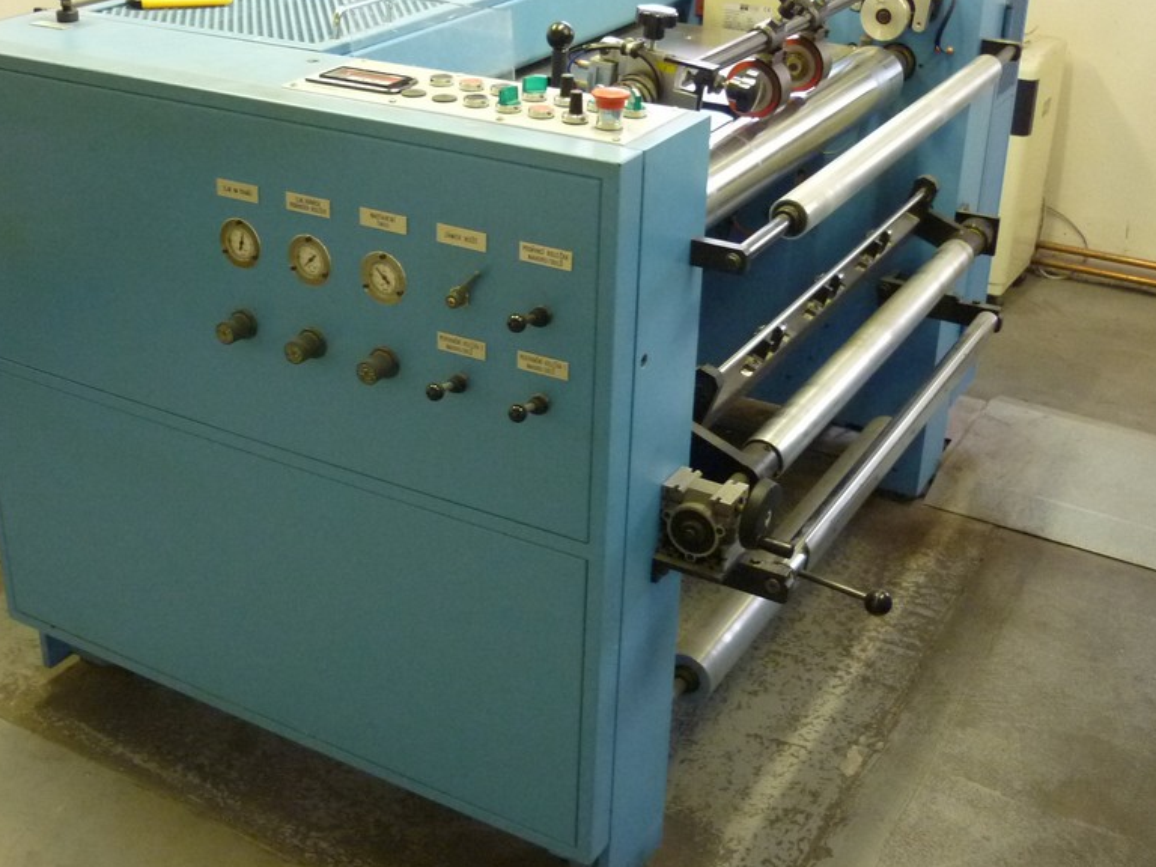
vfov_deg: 32.8
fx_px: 1469
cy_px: 367
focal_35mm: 44
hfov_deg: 42.8
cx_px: 498
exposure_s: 1/10
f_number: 2.8
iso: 400
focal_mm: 5.5
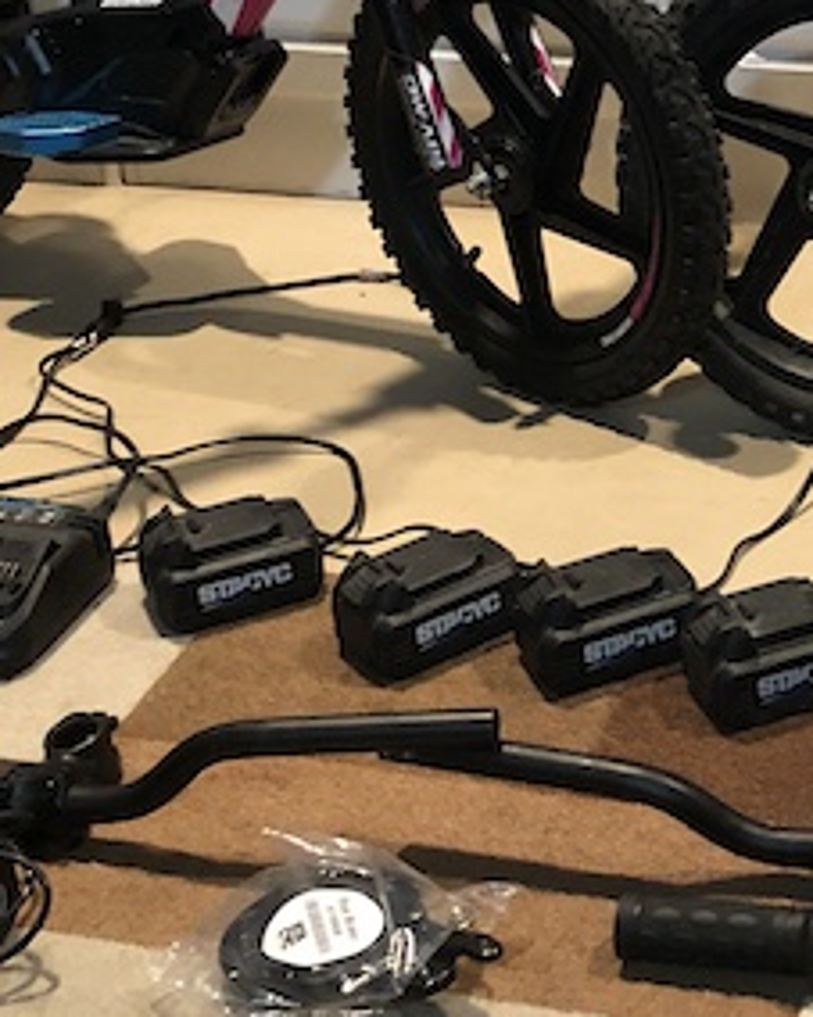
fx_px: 2317
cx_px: 860
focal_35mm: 77
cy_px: 261
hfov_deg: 19.2
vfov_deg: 24.5
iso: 80
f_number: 1.8
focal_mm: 4
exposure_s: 1/6
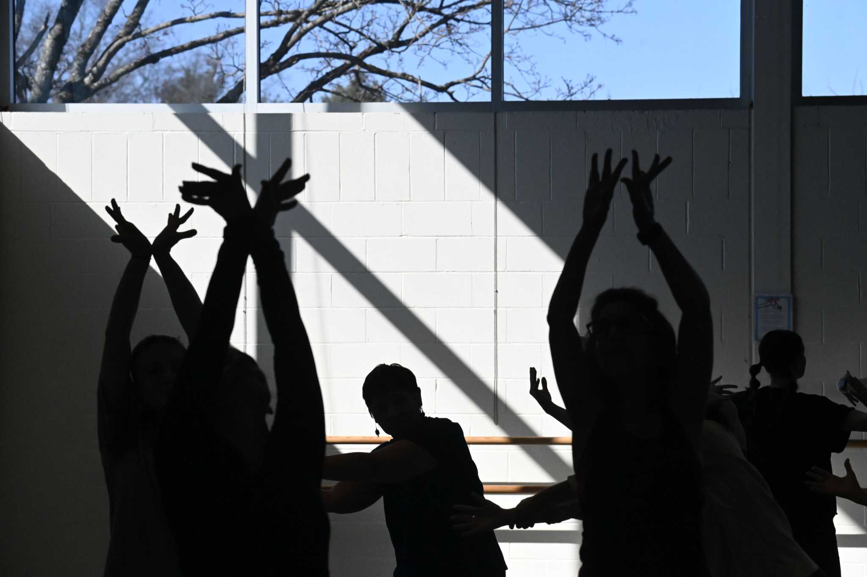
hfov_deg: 17.8
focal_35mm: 115
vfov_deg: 11.9
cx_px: 434
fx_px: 2767
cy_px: 288
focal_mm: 115
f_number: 8
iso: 11400
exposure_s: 1/8000
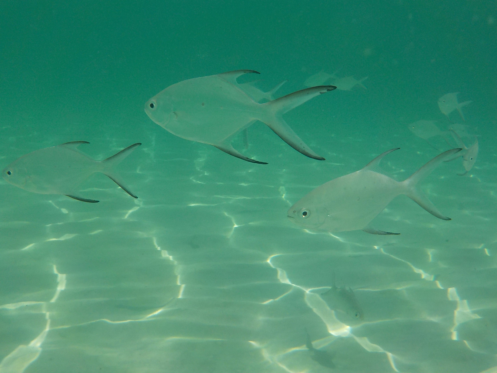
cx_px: 248
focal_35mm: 30
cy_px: 186
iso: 125
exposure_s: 1/800
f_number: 6.6
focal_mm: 4.1
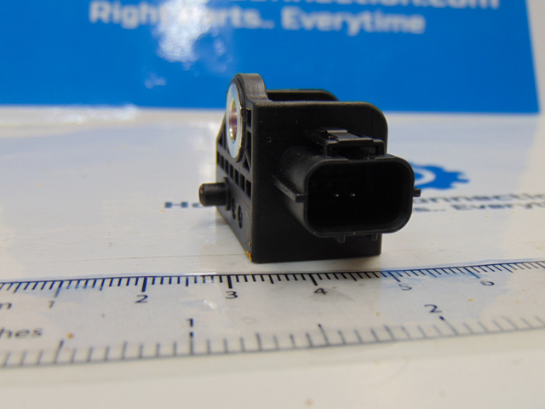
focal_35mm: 42
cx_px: 272
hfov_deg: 44.8
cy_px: 204
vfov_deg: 34.3
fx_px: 661
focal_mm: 7.6
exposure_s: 1/30
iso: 80
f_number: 3.3
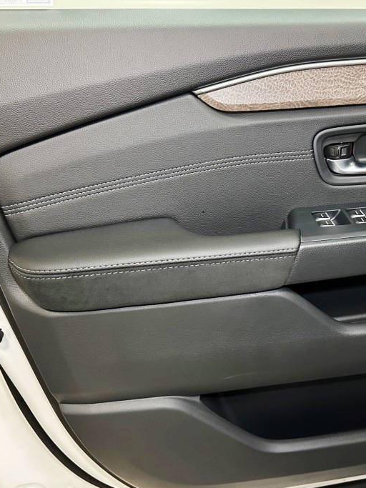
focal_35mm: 36
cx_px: 247
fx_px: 508
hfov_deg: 39.1
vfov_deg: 51.4
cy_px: 239
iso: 800
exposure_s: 1/40
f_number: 1.78
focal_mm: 6.86
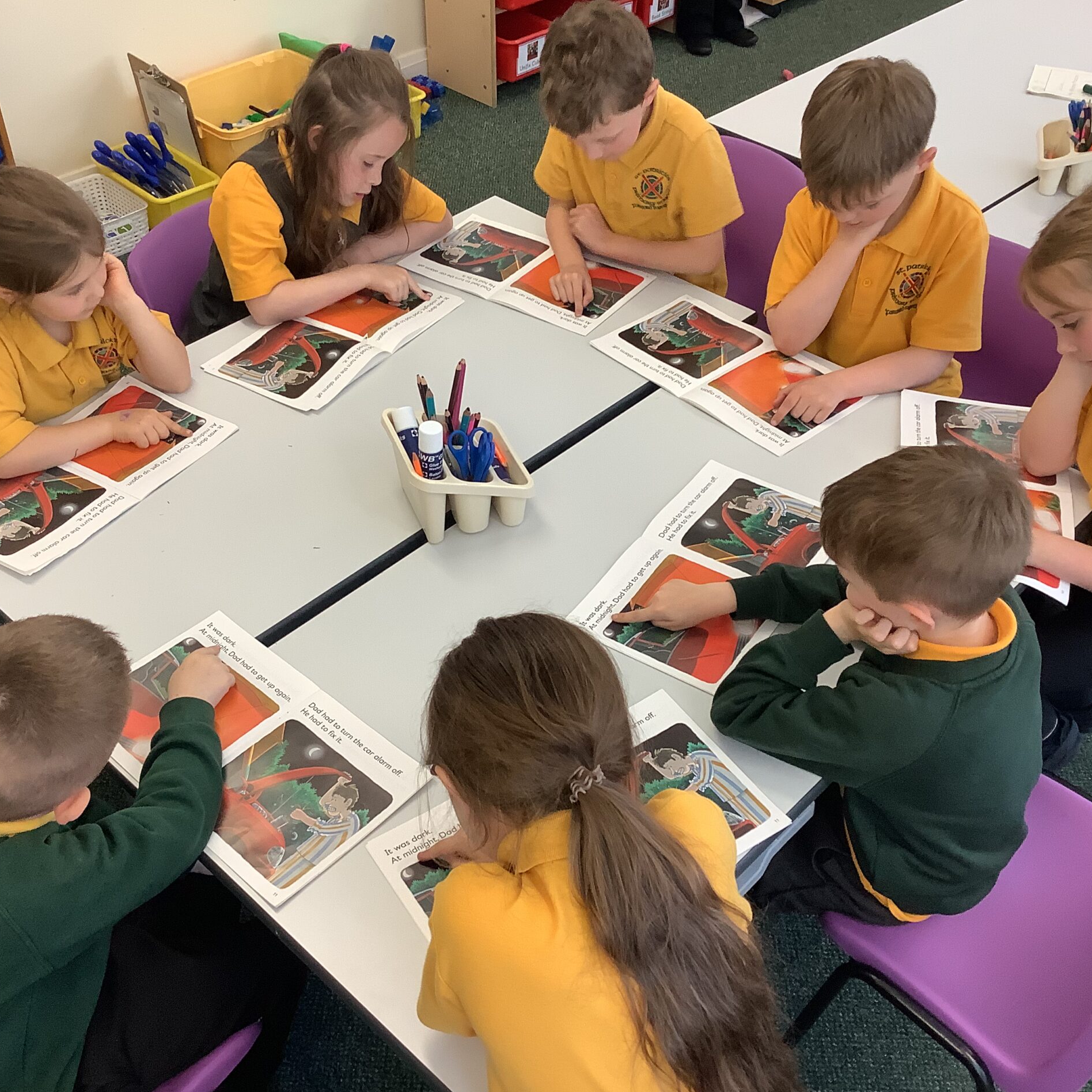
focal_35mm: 37
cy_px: 543
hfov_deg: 44.9
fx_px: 1321
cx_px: 507
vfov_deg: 44.9
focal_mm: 3.3
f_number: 2.4
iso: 100
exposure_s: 1/50
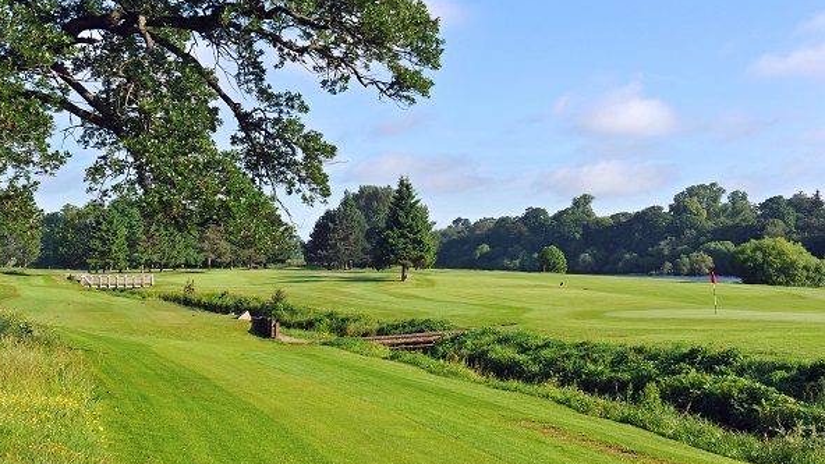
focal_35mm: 53
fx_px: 1159
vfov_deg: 22.6
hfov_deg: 39.2
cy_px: 206
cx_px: 408
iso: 200
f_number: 8
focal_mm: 50
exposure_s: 1/250
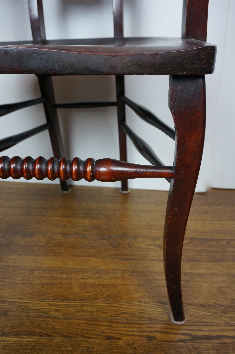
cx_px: 118
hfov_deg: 41.6
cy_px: 177
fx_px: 309
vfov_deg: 59.5
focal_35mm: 32
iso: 640
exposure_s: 1/60
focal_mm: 21
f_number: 4
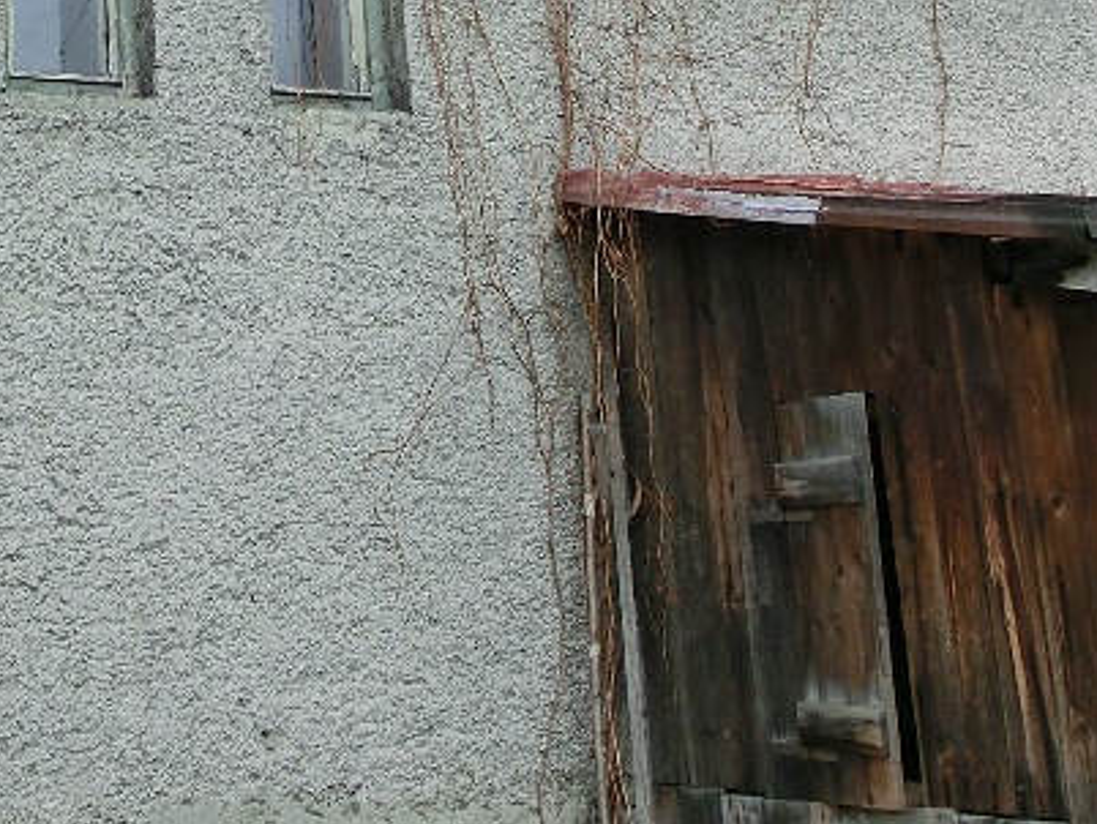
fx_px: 2664
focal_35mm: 84
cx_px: 284
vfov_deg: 17.4
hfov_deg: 23.1
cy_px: 128
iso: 100
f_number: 3.7
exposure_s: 1/500
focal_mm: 5.86
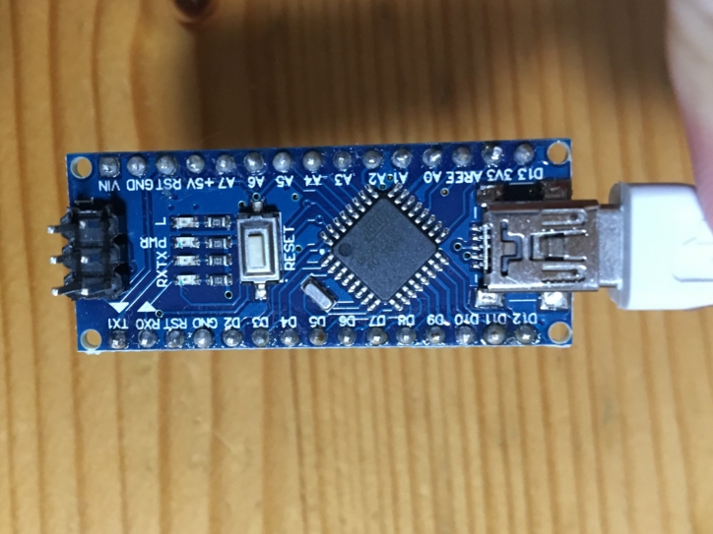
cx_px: 315
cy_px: 271
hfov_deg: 45.7
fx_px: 844
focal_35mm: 41
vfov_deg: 35.1
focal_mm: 4.15
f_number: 2.2
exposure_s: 1/24
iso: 200
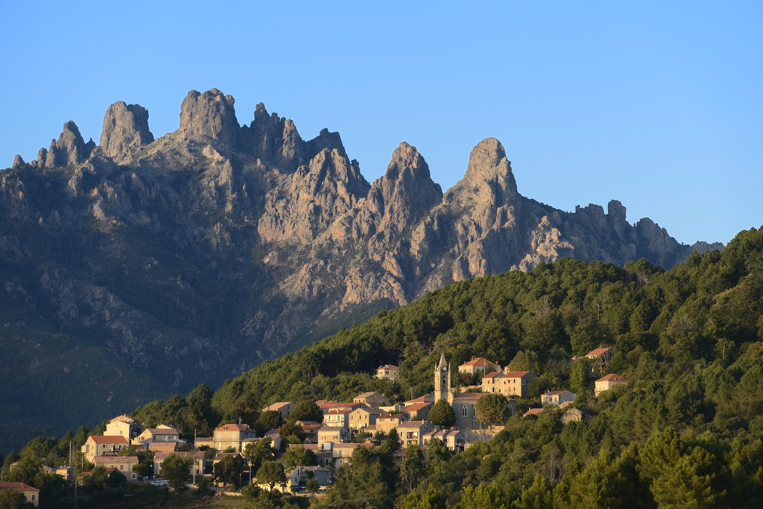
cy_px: 254
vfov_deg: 7.0
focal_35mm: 195
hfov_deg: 10.6
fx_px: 4132
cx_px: 382
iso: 400
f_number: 7.1
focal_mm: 195
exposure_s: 1/250
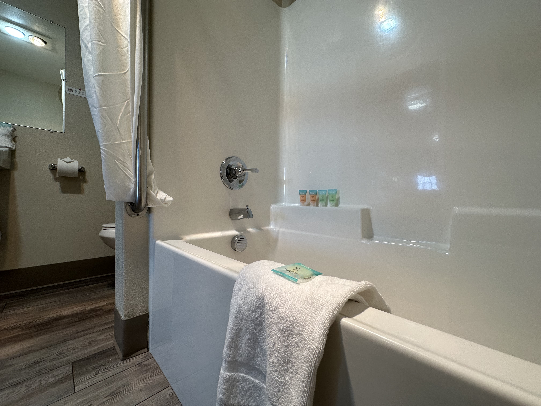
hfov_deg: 102.1
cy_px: 203
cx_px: 270
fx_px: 219
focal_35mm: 14
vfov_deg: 85.7
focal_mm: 2.22
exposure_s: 1/120
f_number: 2.2
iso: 125
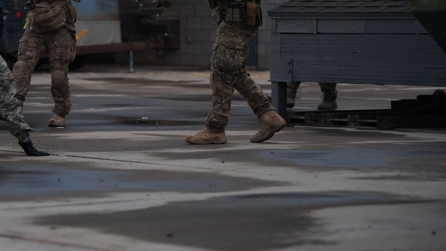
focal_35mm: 179
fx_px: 2117
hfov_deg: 12.0
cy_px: 46
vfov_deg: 6.8
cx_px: 150
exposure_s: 1/100
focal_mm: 120
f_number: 2.8
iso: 200
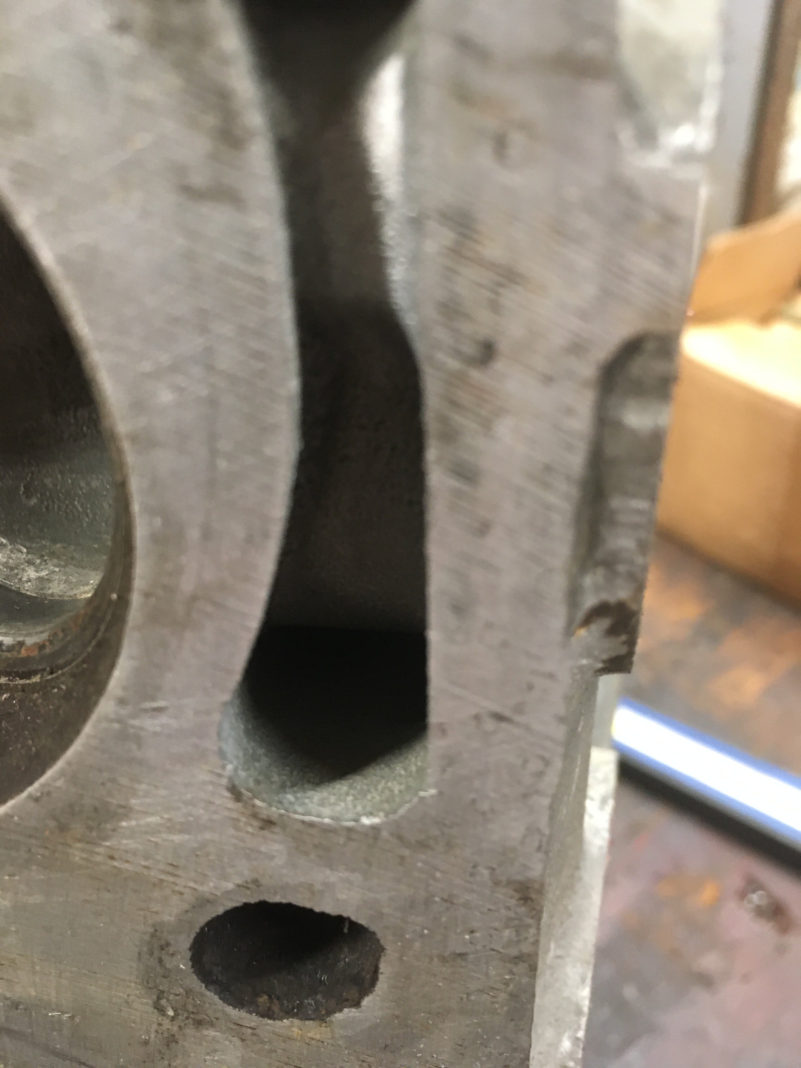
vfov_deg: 61.7
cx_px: 400
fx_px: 895
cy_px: 534
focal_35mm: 29
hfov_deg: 48.2
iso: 200
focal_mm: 4.15
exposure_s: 1/20
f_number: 2.2
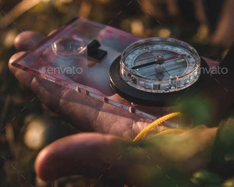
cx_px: 132
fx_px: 658
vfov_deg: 16.2
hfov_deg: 20.2
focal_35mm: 95
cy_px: 93
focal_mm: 55
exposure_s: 1/125
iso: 800
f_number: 4
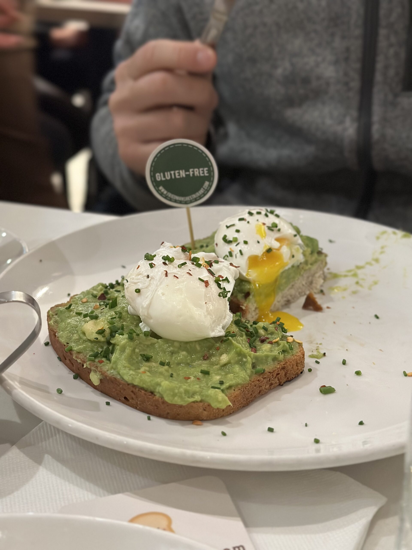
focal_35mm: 48
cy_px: 275
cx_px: 206
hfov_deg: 30.3
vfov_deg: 39.7
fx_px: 762
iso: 500
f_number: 1.78
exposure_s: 1/40
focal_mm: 6.86
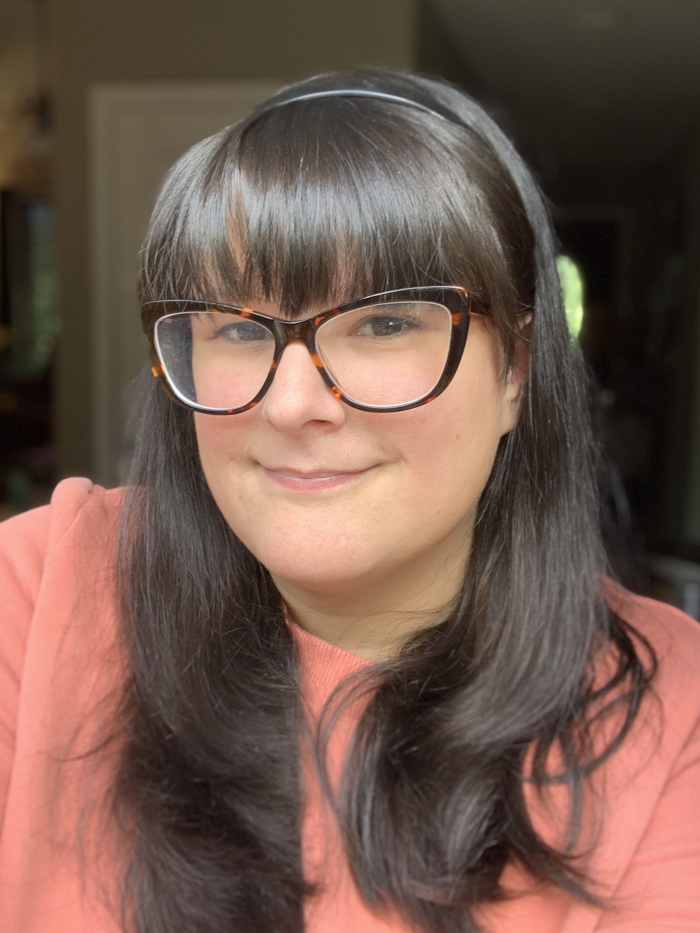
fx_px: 863
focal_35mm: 32
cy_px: 466
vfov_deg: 56.8
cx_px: 350
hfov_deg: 44.2
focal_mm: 2.87
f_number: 2.2
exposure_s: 1/121
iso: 50
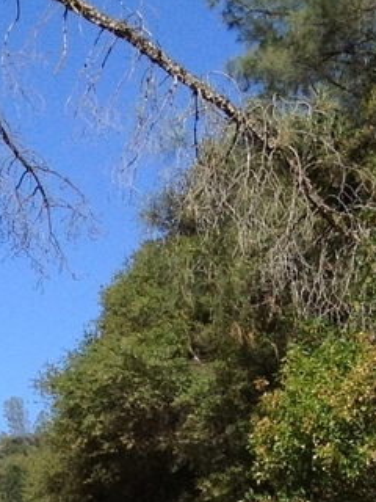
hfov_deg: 8.9
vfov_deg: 11.0
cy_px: 982
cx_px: -150
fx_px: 2375
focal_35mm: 164
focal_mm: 4.28
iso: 50
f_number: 2.4
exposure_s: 1/1534
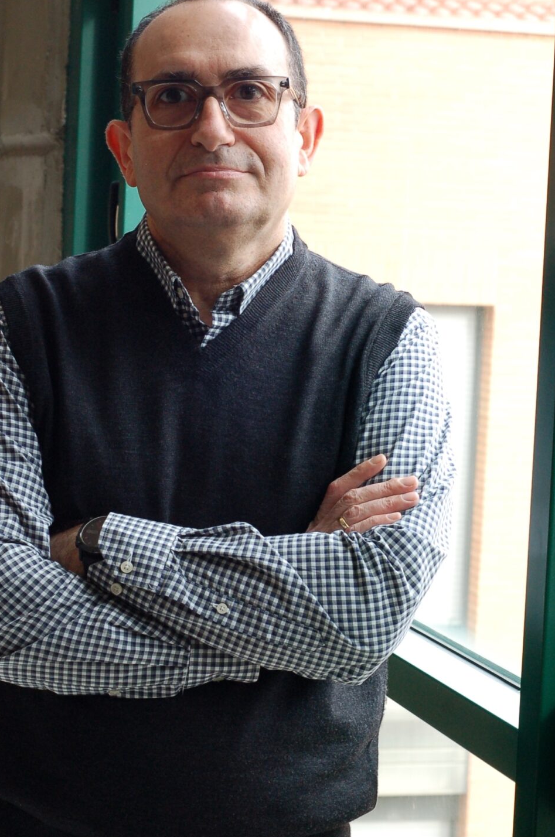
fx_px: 2206
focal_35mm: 95
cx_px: 254
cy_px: 373
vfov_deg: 21.5
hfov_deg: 14.3
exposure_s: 1/50
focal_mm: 50
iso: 800
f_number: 8
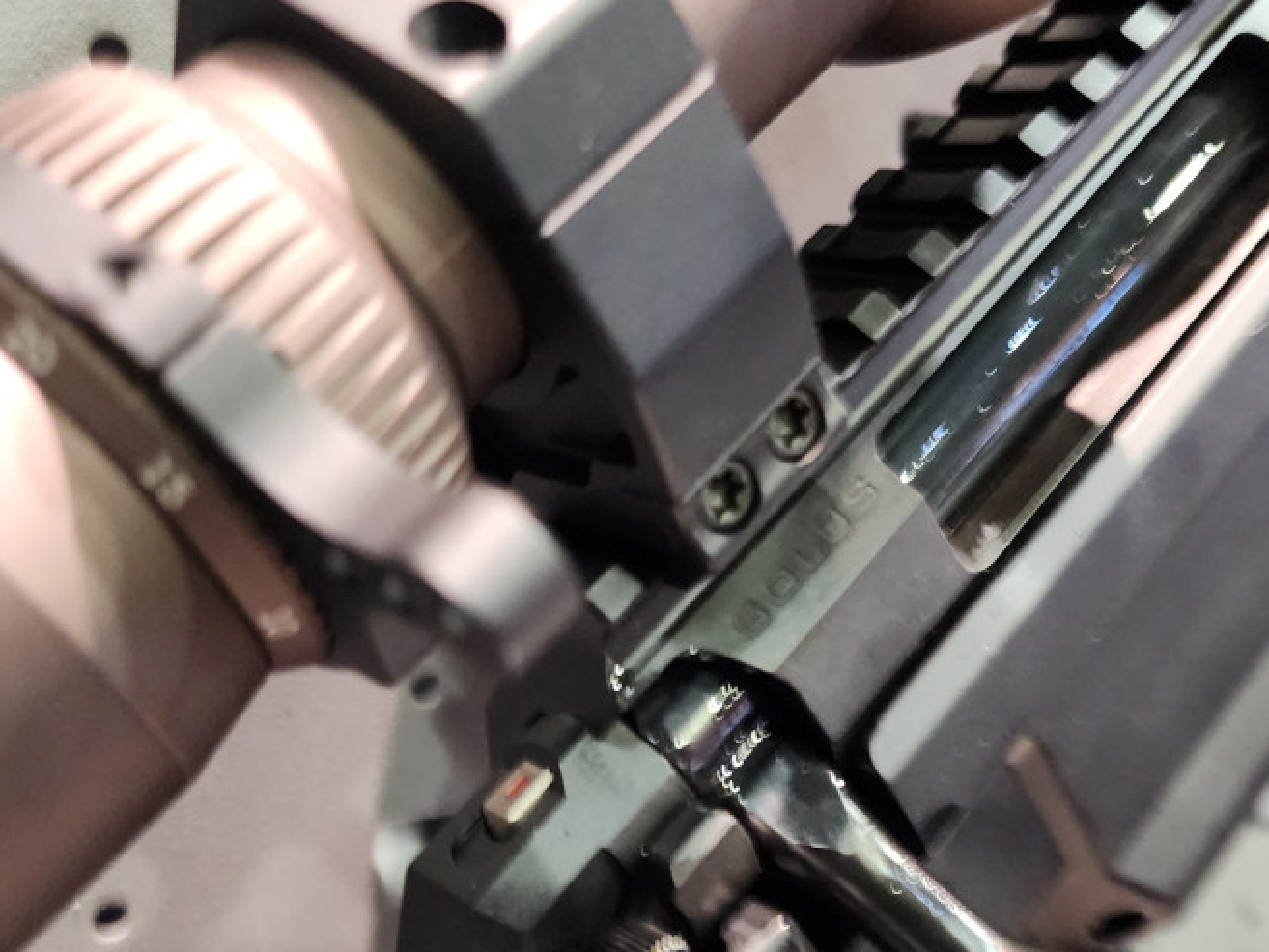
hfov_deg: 44.6
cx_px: 753
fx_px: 1540
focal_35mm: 42
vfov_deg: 34.2
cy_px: 599
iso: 500
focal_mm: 6.4
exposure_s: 1/24
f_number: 1.8
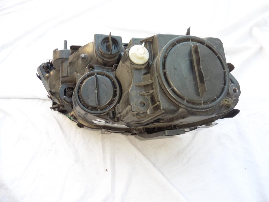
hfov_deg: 71.6
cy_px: 101
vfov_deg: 56.8
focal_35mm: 24
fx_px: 187
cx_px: 134
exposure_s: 1/100
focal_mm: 4.3
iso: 160
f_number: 3.3
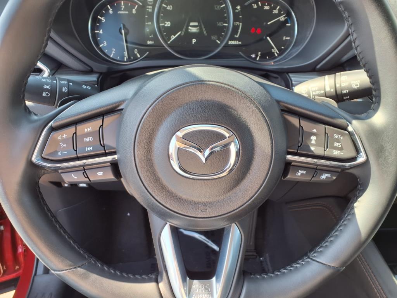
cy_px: 149
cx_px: 198
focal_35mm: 27
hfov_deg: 65.3
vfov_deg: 51.4
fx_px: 310
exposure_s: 1/120
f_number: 1.9
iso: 40
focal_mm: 3.58
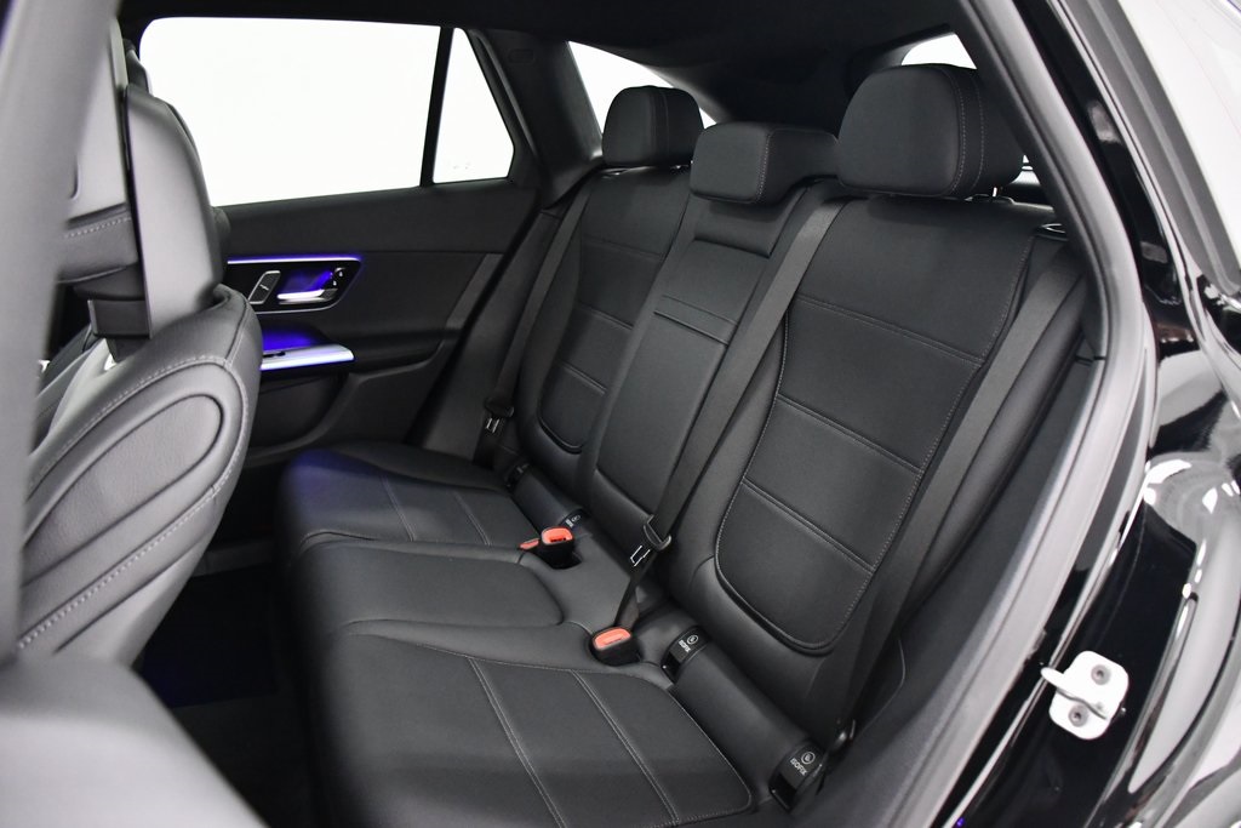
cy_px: 414
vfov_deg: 47.9
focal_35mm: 27
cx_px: 620
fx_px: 931
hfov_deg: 67.4
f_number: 3.5
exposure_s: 1/60
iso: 5600
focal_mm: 18
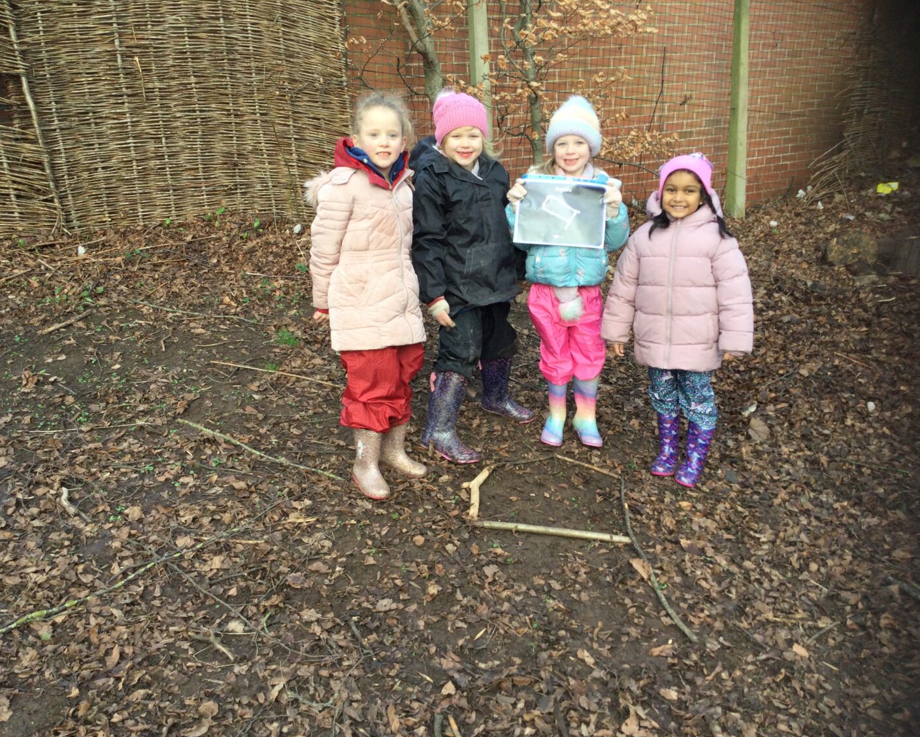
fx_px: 899
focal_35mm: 33
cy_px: 373
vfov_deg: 44.6
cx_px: 455
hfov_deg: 54.2
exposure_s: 1/100
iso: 32
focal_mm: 3.3
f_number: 2.4
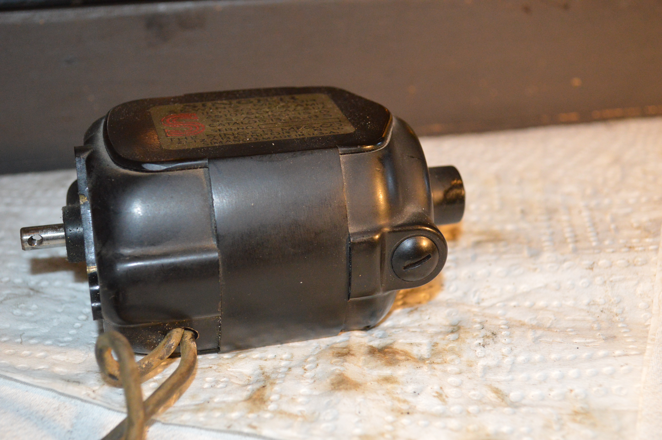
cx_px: 331
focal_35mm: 57
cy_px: 220
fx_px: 1047
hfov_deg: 35.1
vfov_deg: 23.7
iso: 2000
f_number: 5
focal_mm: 38
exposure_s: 1/60
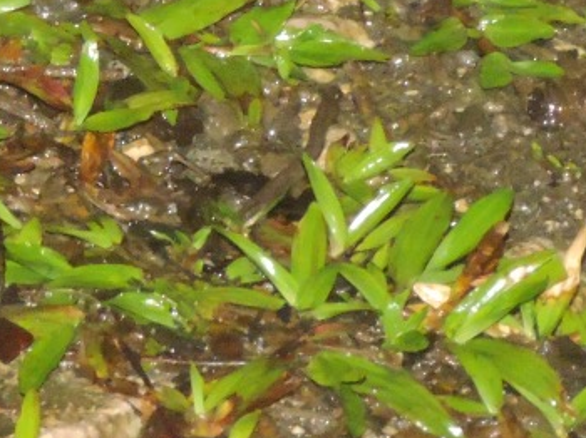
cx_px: -271
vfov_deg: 2.0
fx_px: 12569
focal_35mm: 743
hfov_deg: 2.7
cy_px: -141
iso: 1600
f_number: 7.6
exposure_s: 1/250
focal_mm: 35.8
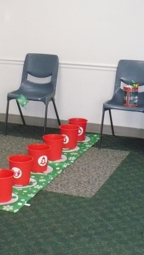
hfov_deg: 16.7
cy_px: 110
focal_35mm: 72
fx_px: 489
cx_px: 37
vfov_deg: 29.3
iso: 400
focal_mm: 6.1
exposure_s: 1/30
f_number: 2.8
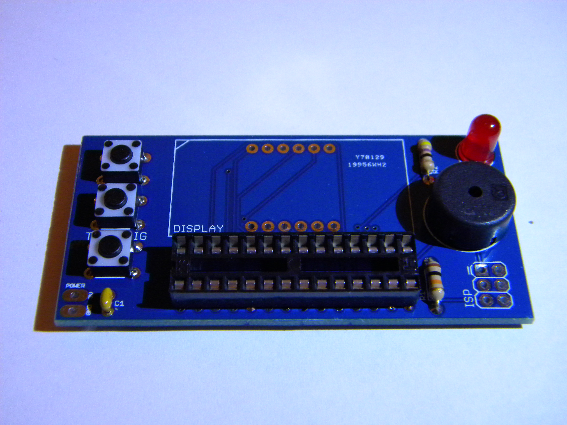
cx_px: 284
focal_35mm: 47
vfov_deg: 30.9
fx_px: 770
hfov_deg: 40.4
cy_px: 212
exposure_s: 1/10.2
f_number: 3.9
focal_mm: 8.6
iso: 400
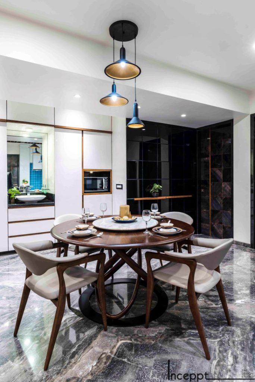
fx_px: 212
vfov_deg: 83.9
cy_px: 191
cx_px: 128
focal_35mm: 20
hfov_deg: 62.0
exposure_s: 1.3
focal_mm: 20
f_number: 8
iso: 100
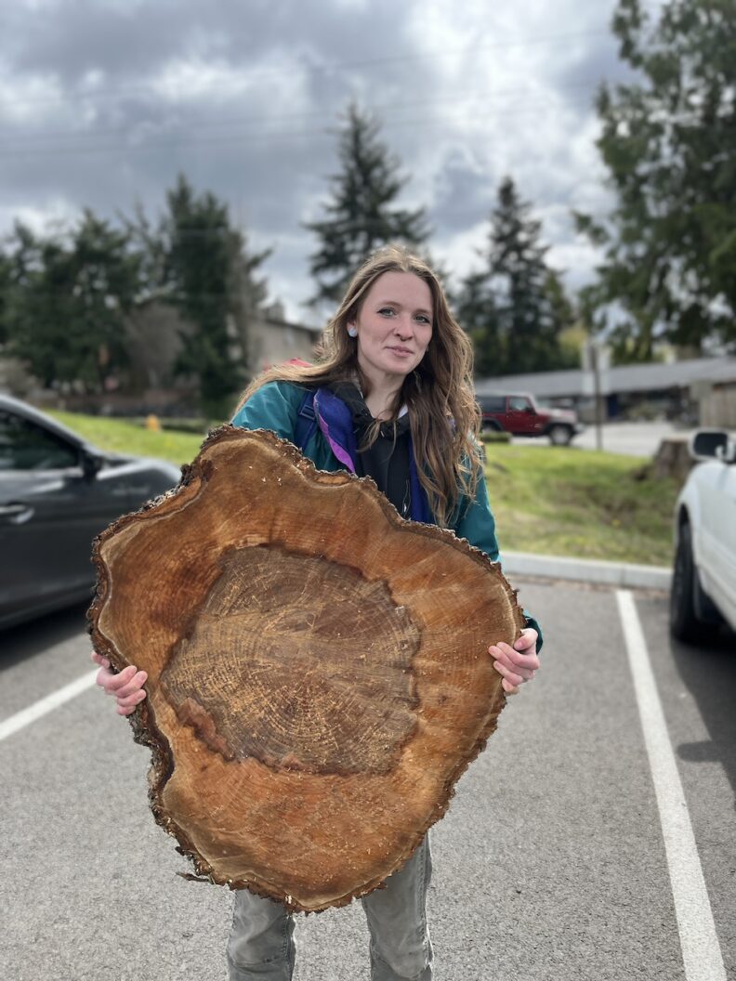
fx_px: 737
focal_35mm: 26
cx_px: 368
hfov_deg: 53.1
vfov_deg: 67.3
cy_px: 490
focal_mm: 5.1
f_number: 1.6
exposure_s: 1/2179
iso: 50
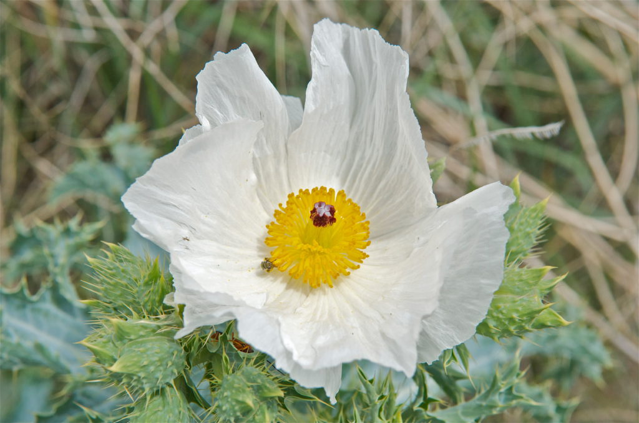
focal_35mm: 82
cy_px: 212
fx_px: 1461
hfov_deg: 24.7
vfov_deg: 16.5
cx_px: 320
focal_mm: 55
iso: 800
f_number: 16
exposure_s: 1/1250
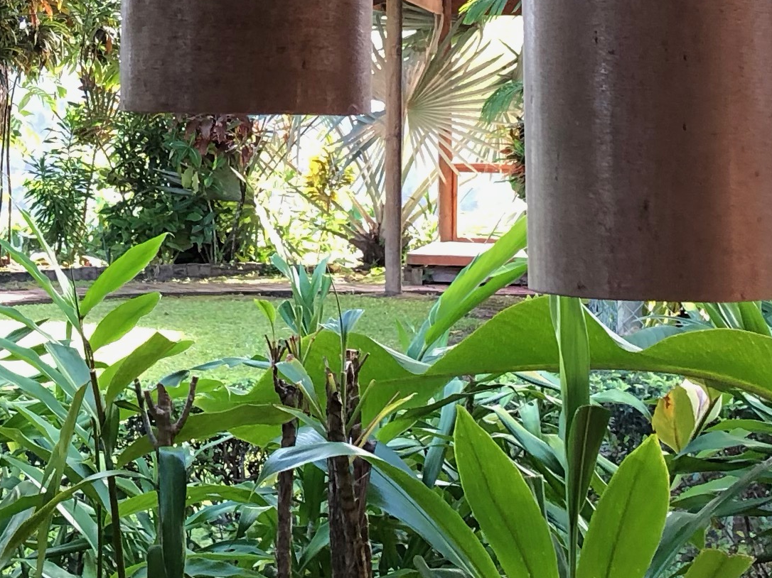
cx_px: 107
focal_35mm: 104
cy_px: -116
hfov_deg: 18.6
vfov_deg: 13.8
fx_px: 2319
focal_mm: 4
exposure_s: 1/30
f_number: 1.8
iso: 20
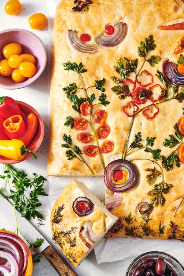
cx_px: 92
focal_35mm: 65
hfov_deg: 20.9
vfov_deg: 31.0
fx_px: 498
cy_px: 138
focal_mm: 65
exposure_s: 1/200
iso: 125
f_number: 7.1
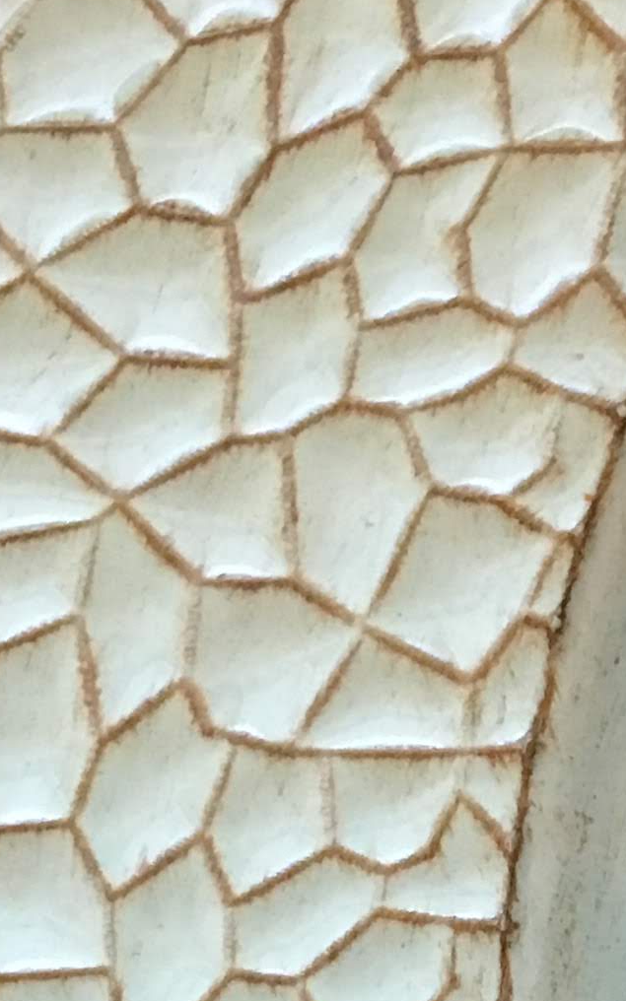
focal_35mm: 122
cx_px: 977
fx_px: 3330
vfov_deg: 16.6
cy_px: 1095
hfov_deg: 10.3
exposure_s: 1/20
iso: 200
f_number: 2.2
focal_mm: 4.15
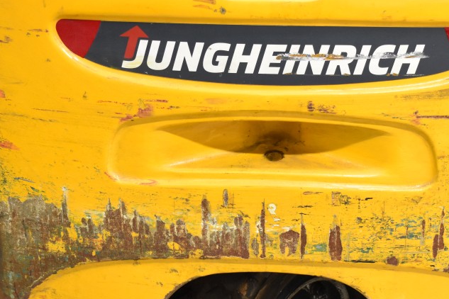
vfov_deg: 15.0
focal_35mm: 91
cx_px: 278
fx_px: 1135
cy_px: 209
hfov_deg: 22.3
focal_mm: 32
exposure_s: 1/40
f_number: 5
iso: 1600
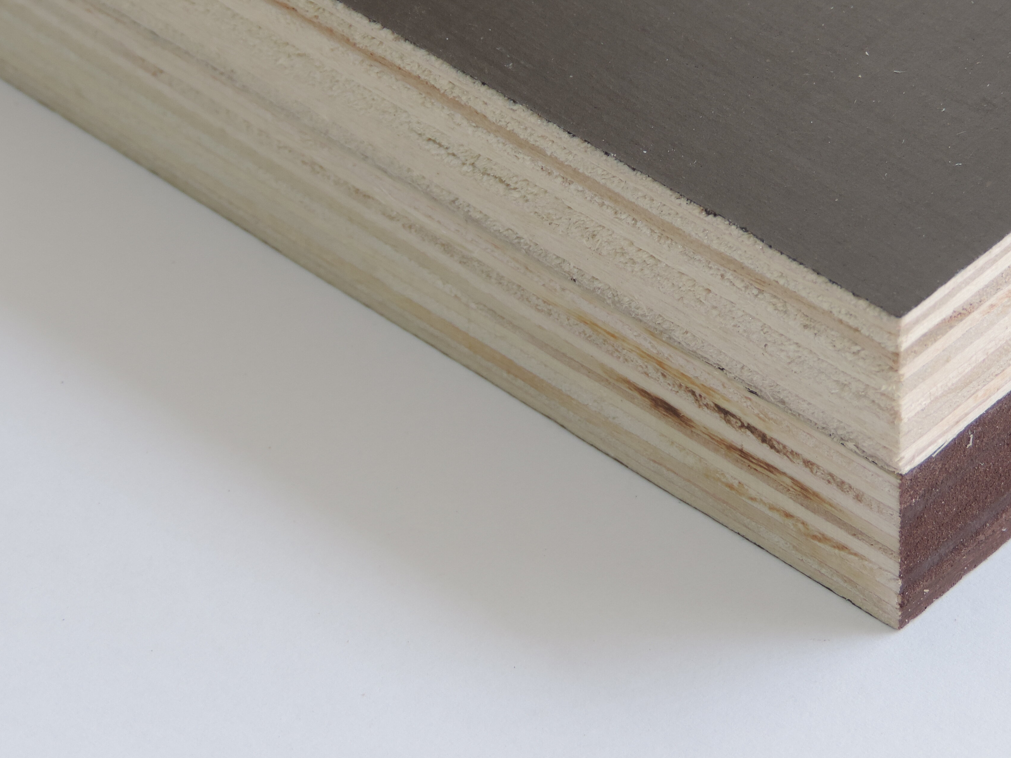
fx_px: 5081
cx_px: 626
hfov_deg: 11.4
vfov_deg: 8.5
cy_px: 212
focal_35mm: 174
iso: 80
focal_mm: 21.4
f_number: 4.2
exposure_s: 1/50
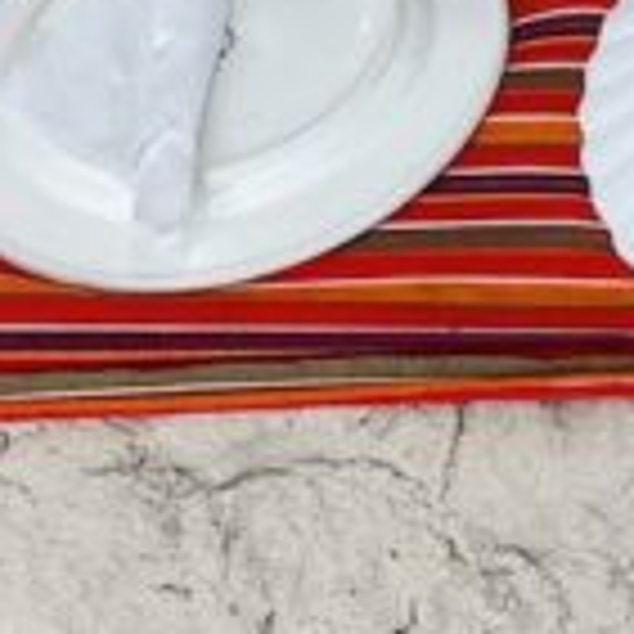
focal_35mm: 167
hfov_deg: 10.1
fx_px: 3460
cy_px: -247
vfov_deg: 10.2
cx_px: 967
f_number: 1.6
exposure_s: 1/305
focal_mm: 5.1
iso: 32
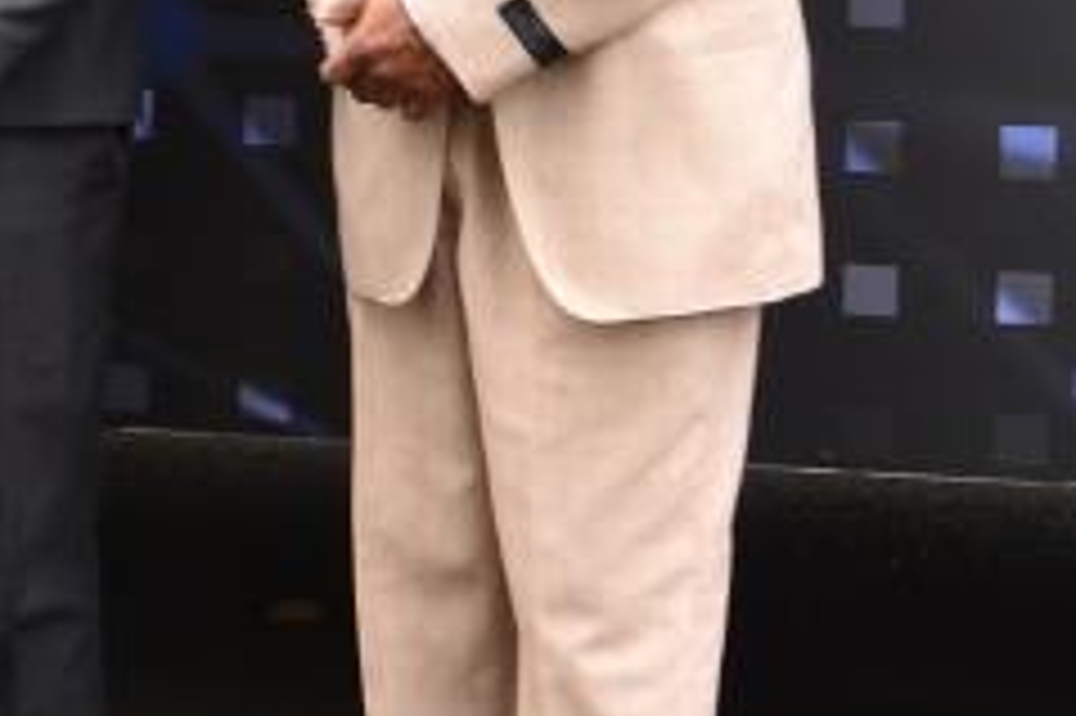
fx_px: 3076
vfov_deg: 12.8
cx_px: -657
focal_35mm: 103
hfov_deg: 17.3
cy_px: -209
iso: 500
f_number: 5.6
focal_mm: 24
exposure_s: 1/200
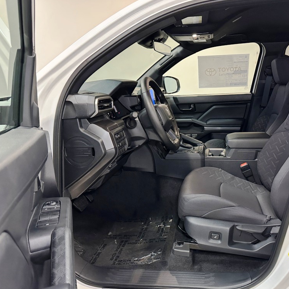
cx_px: 187
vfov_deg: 55.6
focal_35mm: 29
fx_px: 274
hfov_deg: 54.7
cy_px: 146
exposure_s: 1/60
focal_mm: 6.86
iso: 500
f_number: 1.78
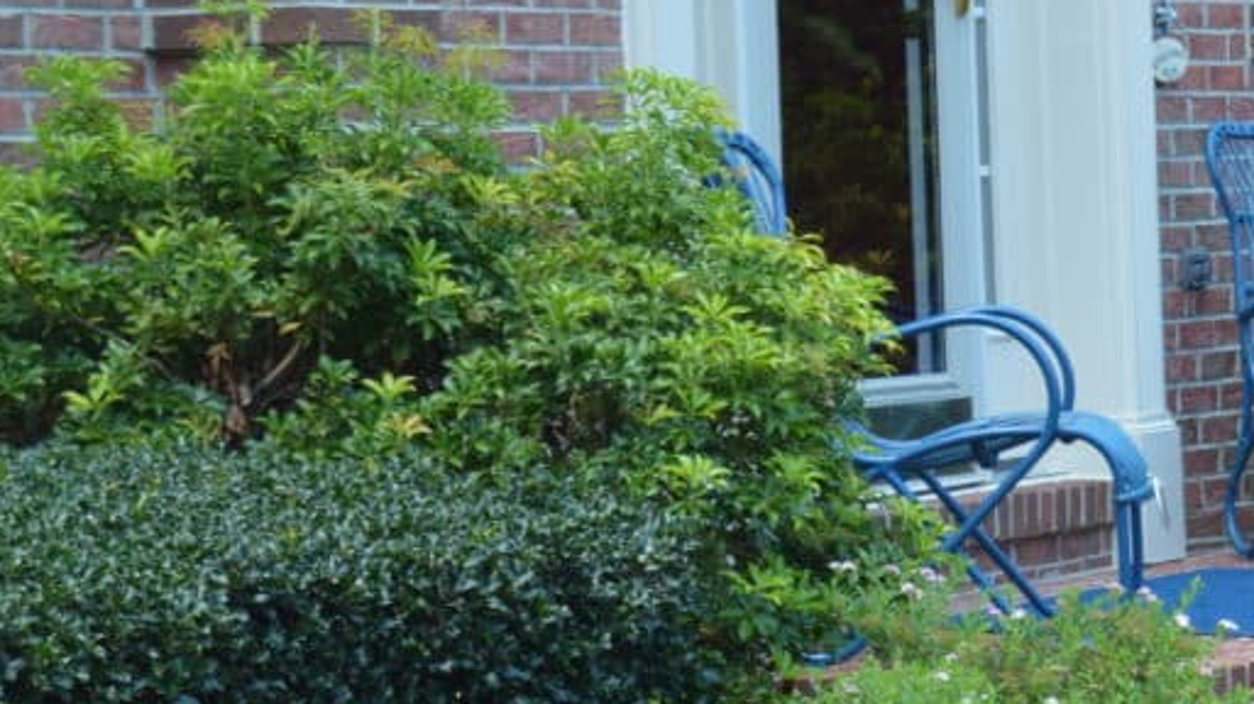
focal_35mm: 165
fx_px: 5469
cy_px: 453
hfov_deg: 12.7
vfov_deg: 7.4
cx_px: 1547
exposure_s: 1/125
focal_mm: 35
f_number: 5.6
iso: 220
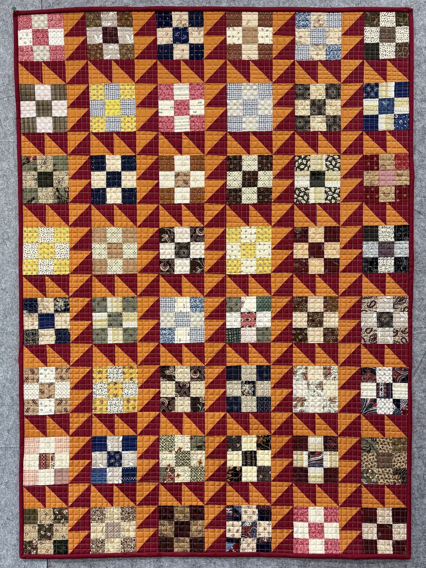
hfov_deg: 56.8
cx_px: 213
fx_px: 394
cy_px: 284
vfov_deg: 71.6
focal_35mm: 24
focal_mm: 6.76
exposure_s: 1/60
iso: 250
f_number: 1.78
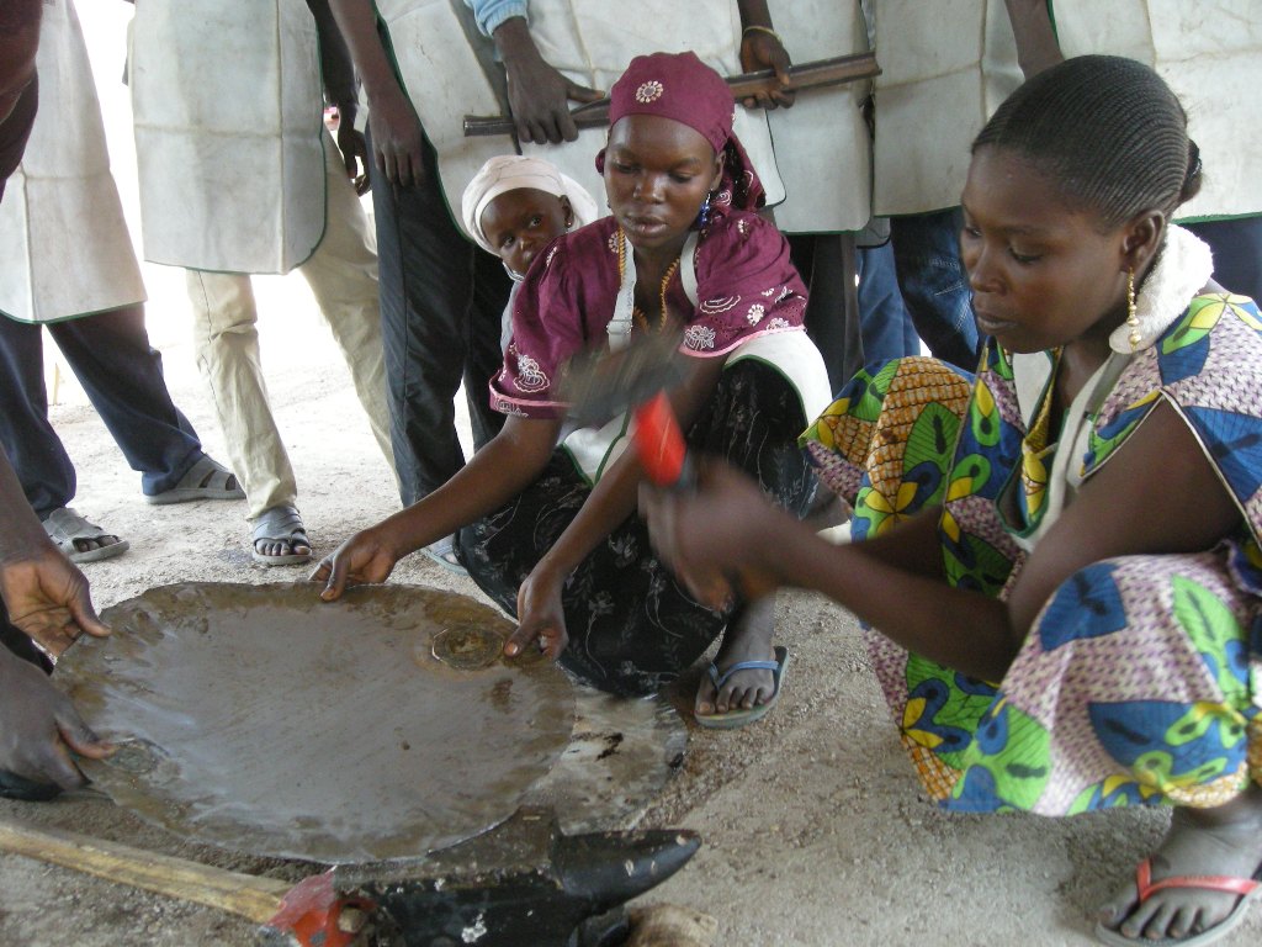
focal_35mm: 35
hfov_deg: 52.6
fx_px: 1276
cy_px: 474
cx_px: 631
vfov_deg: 40.7
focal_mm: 5.7
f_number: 2.8
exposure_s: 1/60
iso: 202
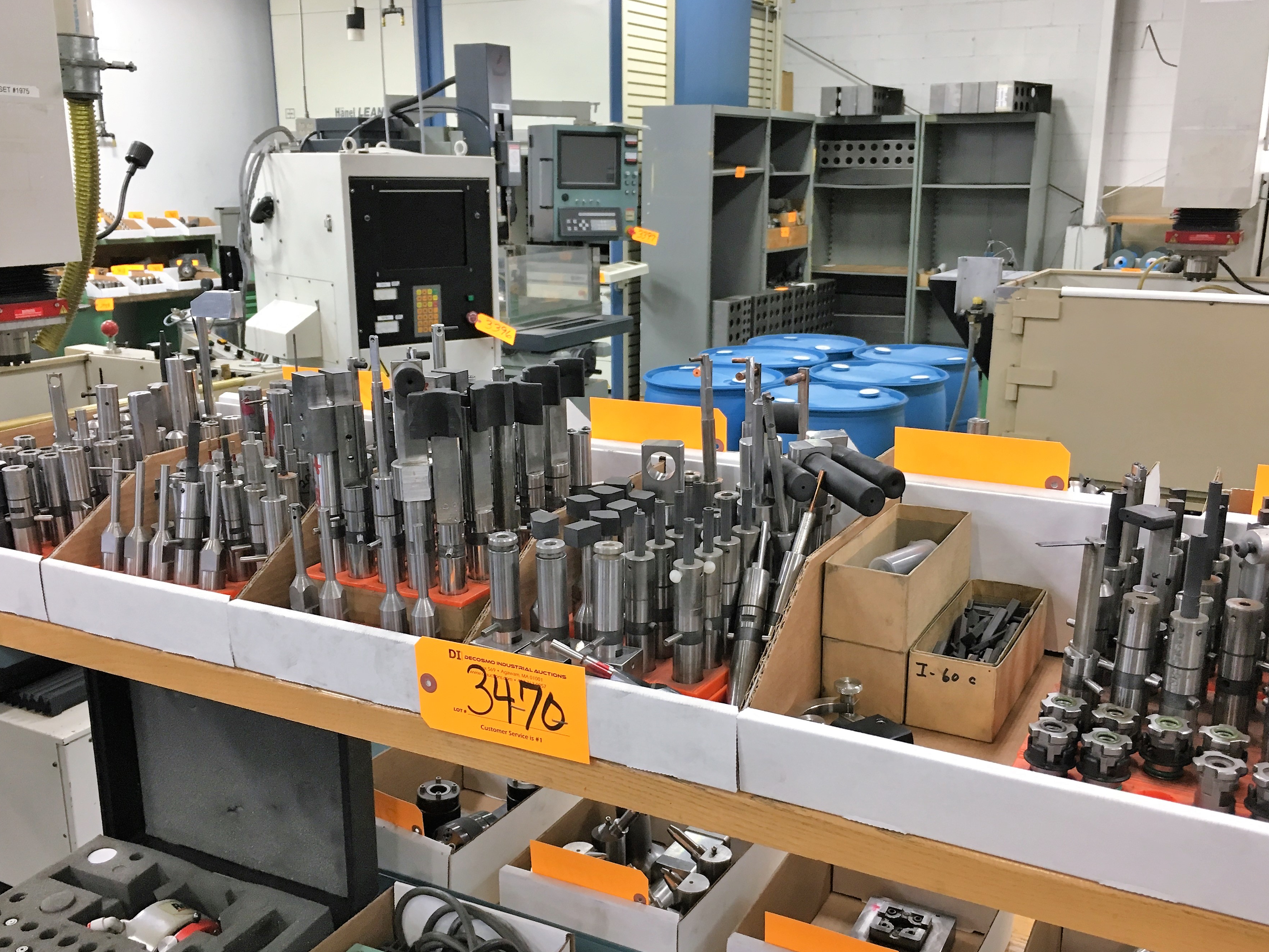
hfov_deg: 55.3
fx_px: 1210
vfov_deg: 42.9
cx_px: 655
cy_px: 516
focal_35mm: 33
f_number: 2.2
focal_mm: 4.15
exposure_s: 1/30
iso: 80
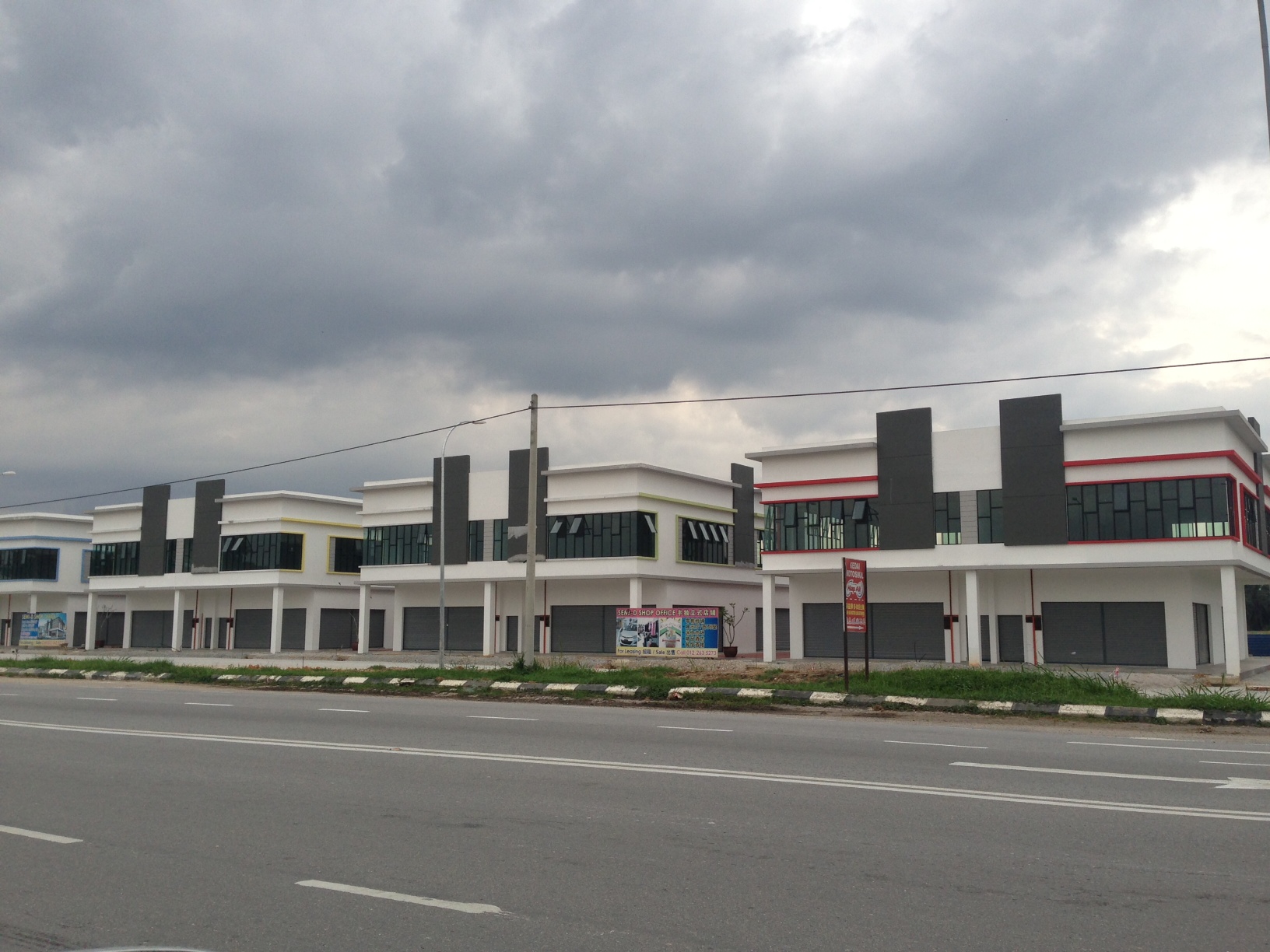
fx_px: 1211
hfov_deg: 55.4
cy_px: 476
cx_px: 635
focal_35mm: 33
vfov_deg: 42.9
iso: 50
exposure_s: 1/577
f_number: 2.4
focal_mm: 4.13
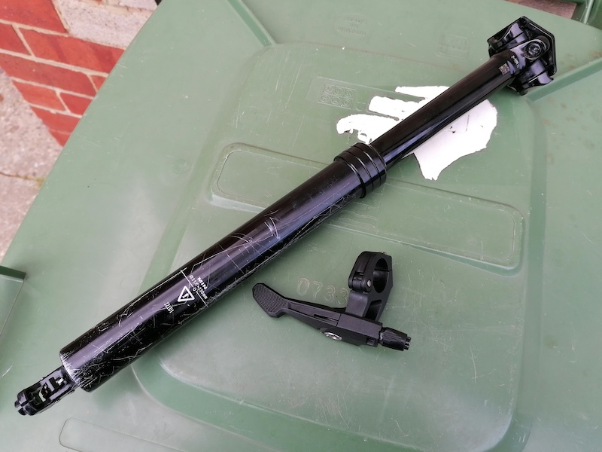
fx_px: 470
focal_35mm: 27
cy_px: 226
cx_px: 301
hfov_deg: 65.3
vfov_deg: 51.4
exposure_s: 1/153
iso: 50
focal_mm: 4.75
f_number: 1.8
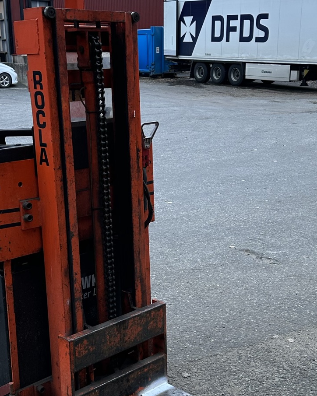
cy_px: 230
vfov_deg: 35.3
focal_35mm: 53
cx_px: 158
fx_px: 622
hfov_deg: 28.6
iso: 125
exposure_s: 1/50
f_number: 1.78
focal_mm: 6.86
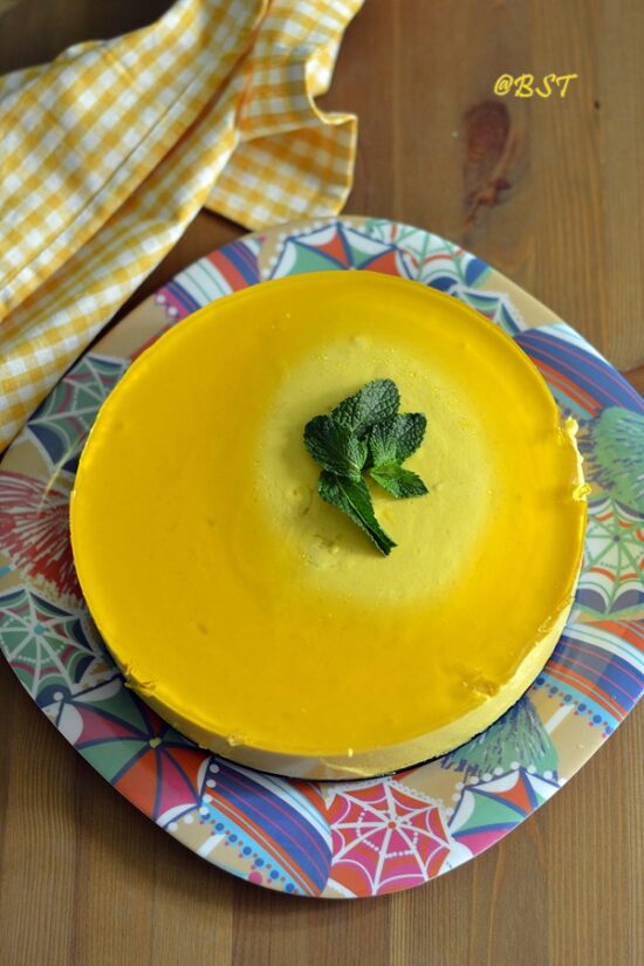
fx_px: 2012
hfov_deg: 18.2
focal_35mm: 75
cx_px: 322
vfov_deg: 27.0
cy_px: 483
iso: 400
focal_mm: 50
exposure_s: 1/25
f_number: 2.5
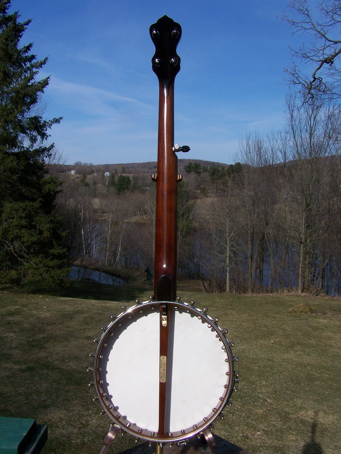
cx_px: 170
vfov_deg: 48.9
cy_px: 227
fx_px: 499
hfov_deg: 37.8
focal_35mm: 38
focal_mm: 6.3
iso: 80
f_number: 5.6
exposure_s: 1/800
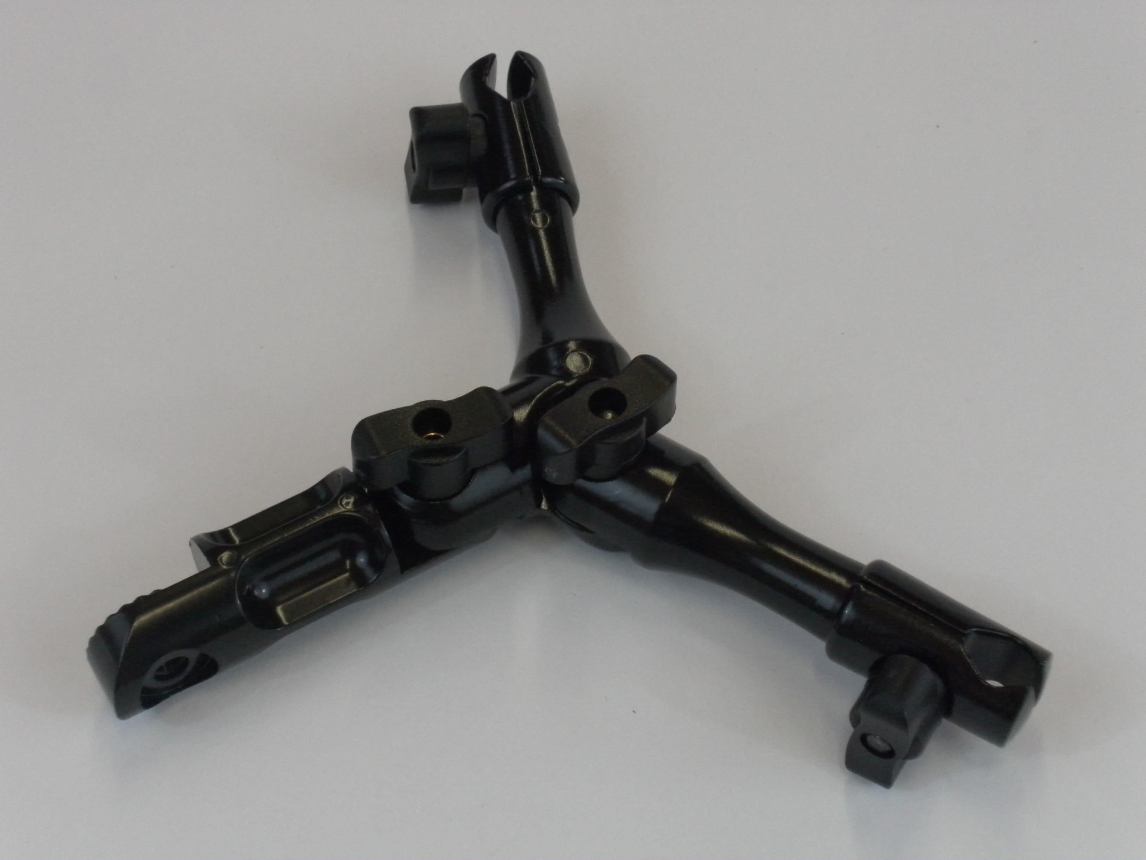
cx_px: 573
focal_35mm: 66
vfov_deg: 22.3
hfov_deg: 29.4
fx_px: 2185
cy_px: 430
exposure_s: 1/60
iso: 250
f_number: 5.3
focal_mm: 11.7
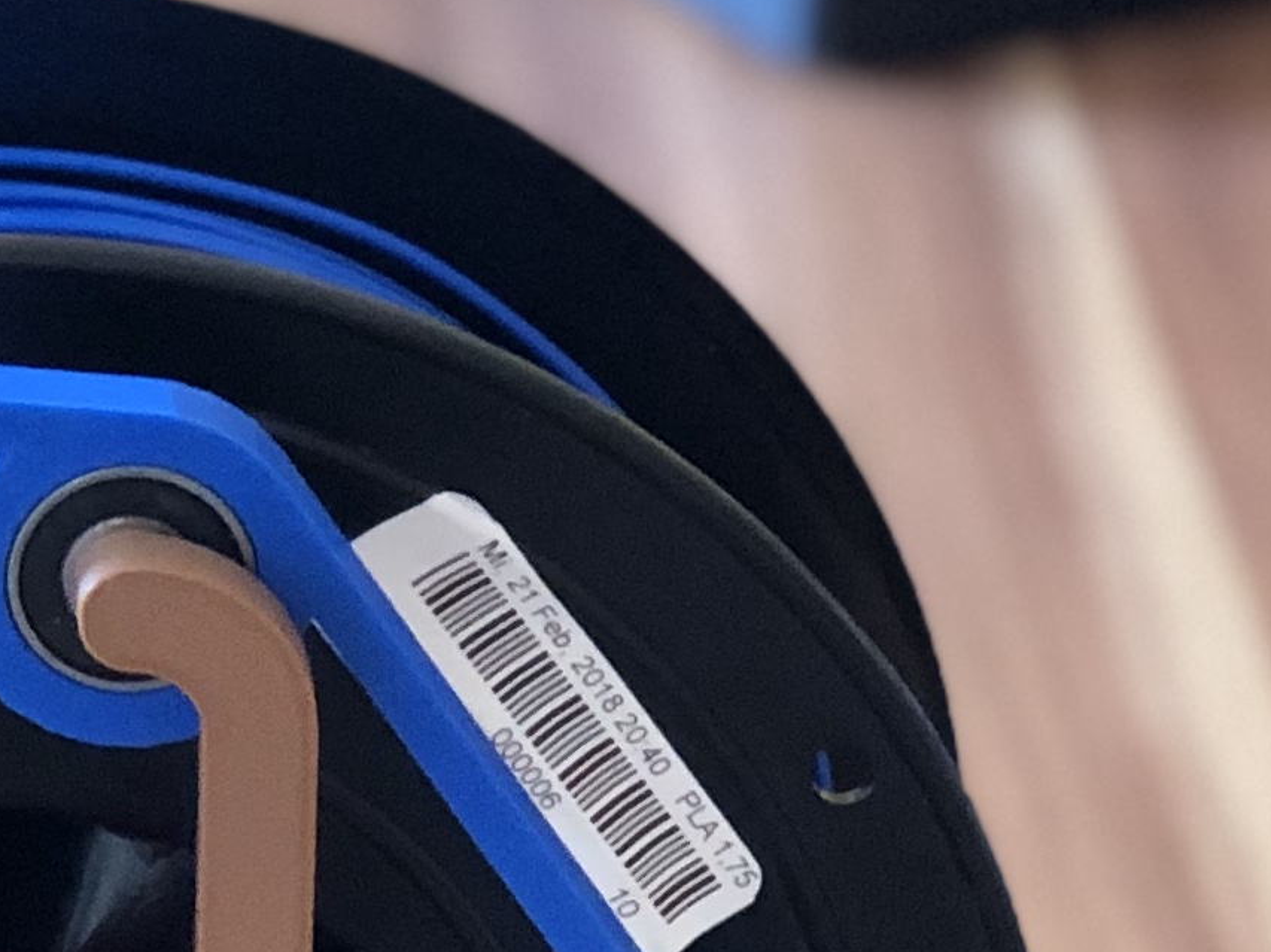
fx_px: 5505
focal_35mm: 150
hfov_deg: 13.2
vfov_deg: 9.7
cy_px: 1244
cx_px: 632
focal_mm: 6
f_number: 2.4
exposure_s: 1/40
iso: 125
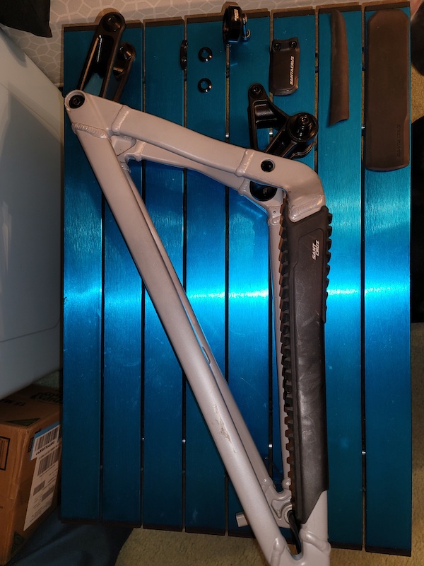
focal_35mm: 25
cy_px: 283
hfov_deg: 54.9
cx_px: 212
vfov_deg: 69.4
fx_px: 408
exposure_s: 1/16
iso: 125
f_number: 1.8
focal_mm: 7
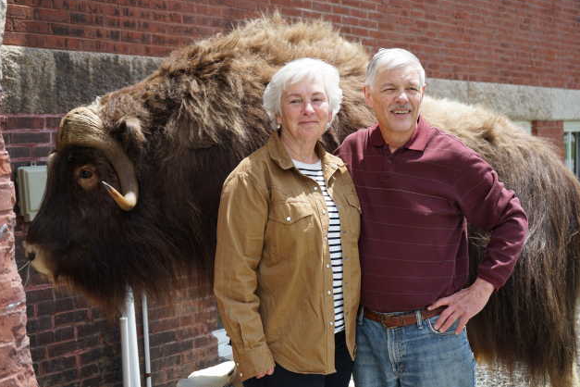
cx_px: 291
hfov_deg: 38.9
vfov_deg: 26.5
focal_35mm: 51
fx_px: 822
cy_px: 191
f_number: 6.3
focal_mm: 50
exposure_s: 1/200
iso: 100
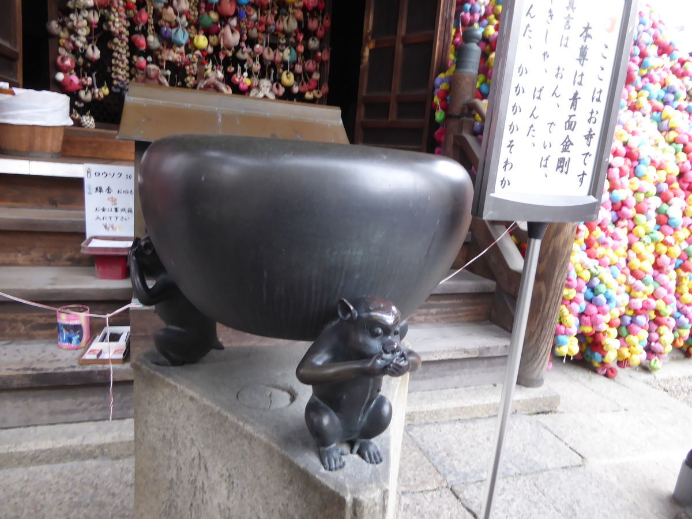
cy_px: 260
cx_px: 346
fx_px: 500
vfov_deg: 54.9
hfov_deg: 69.4
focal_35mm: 25
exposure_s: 1/60
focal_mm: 4.3
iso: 250
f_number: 3.3
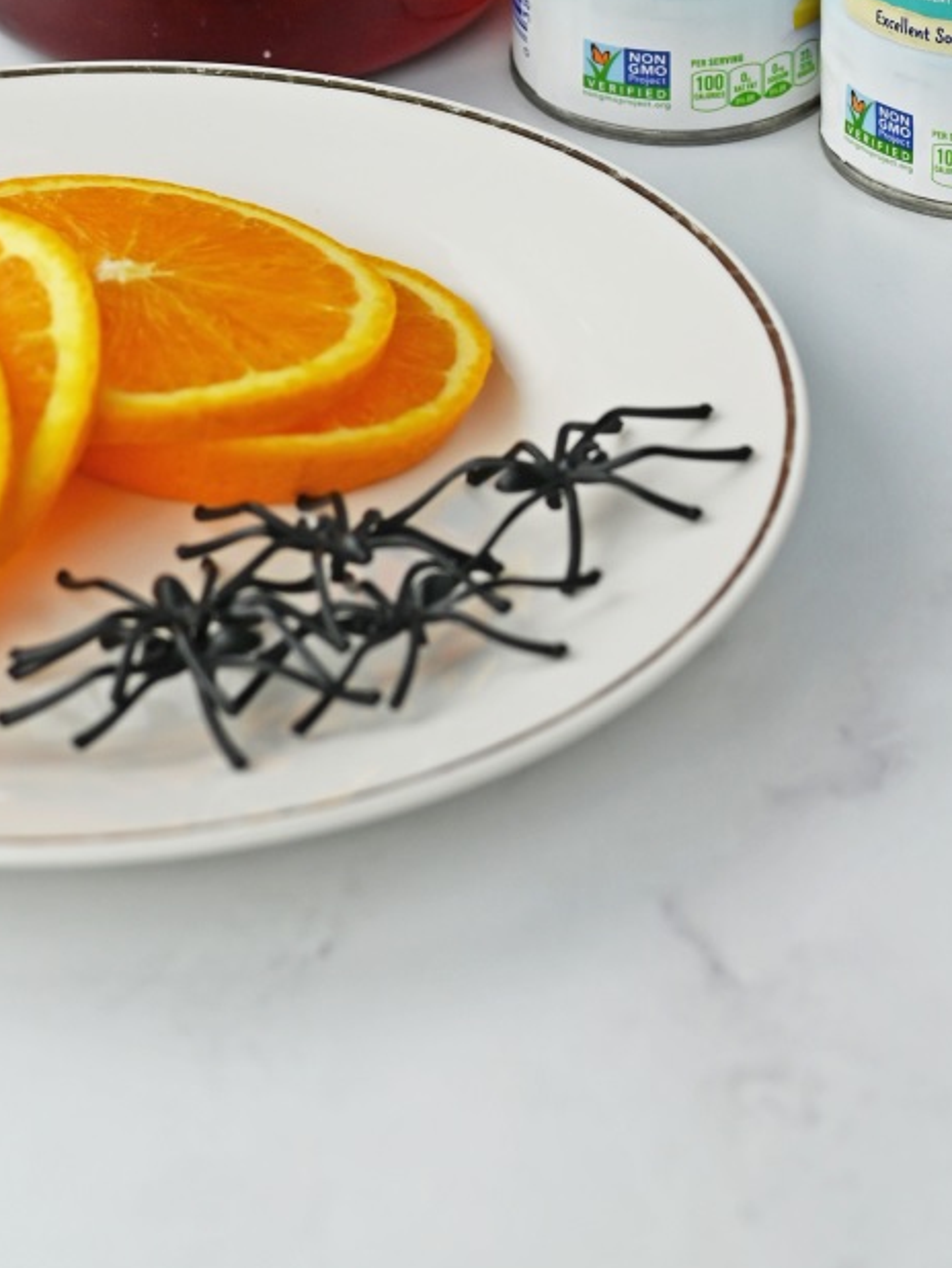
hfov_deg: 10.5
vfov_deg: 13.4
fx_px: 5167
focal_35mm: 141
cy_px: -484
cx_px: 608
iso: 160
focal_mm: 50
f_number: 5
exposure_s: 1/125
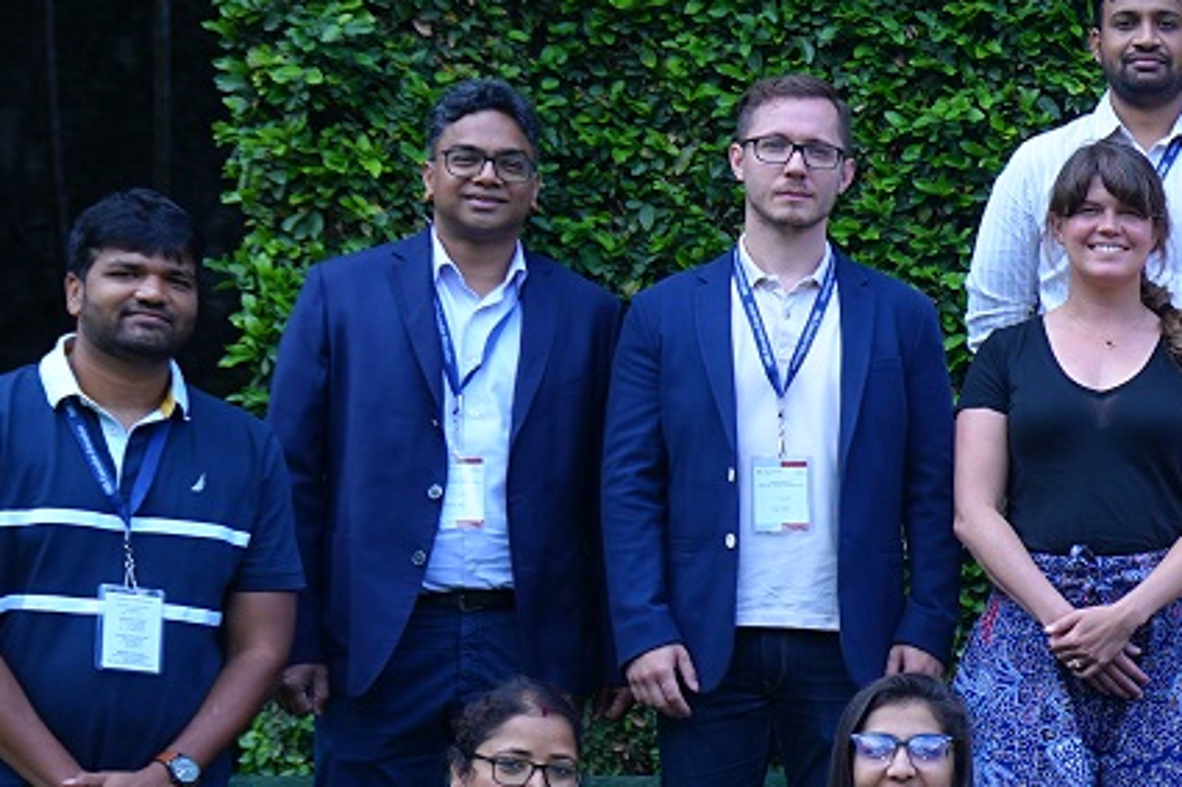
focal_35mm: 120
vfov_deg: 11.4
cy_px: 590
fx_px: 3938
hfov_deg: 15.6
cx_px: 1816
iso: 160
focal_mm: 34
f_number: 3.2
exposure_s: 1/500
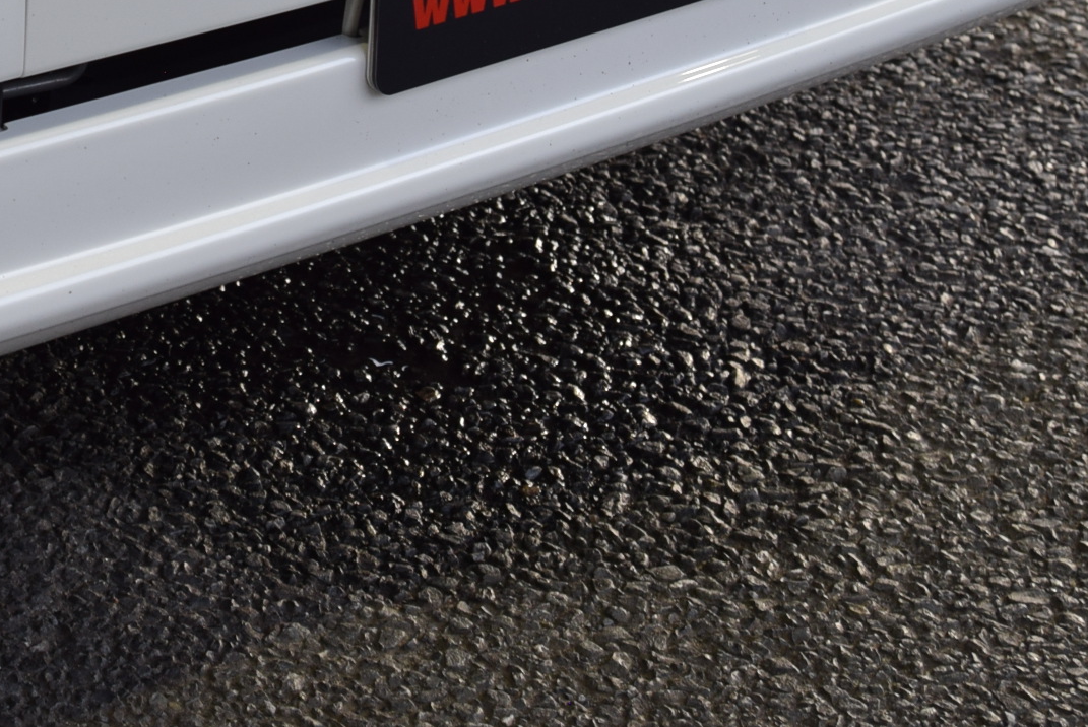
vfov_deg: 12.3
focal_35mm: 109
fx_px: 3297
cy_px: -136
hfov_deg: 18.2
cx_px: -33
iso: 200
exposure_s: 1/125
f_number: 5.6
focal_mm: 26
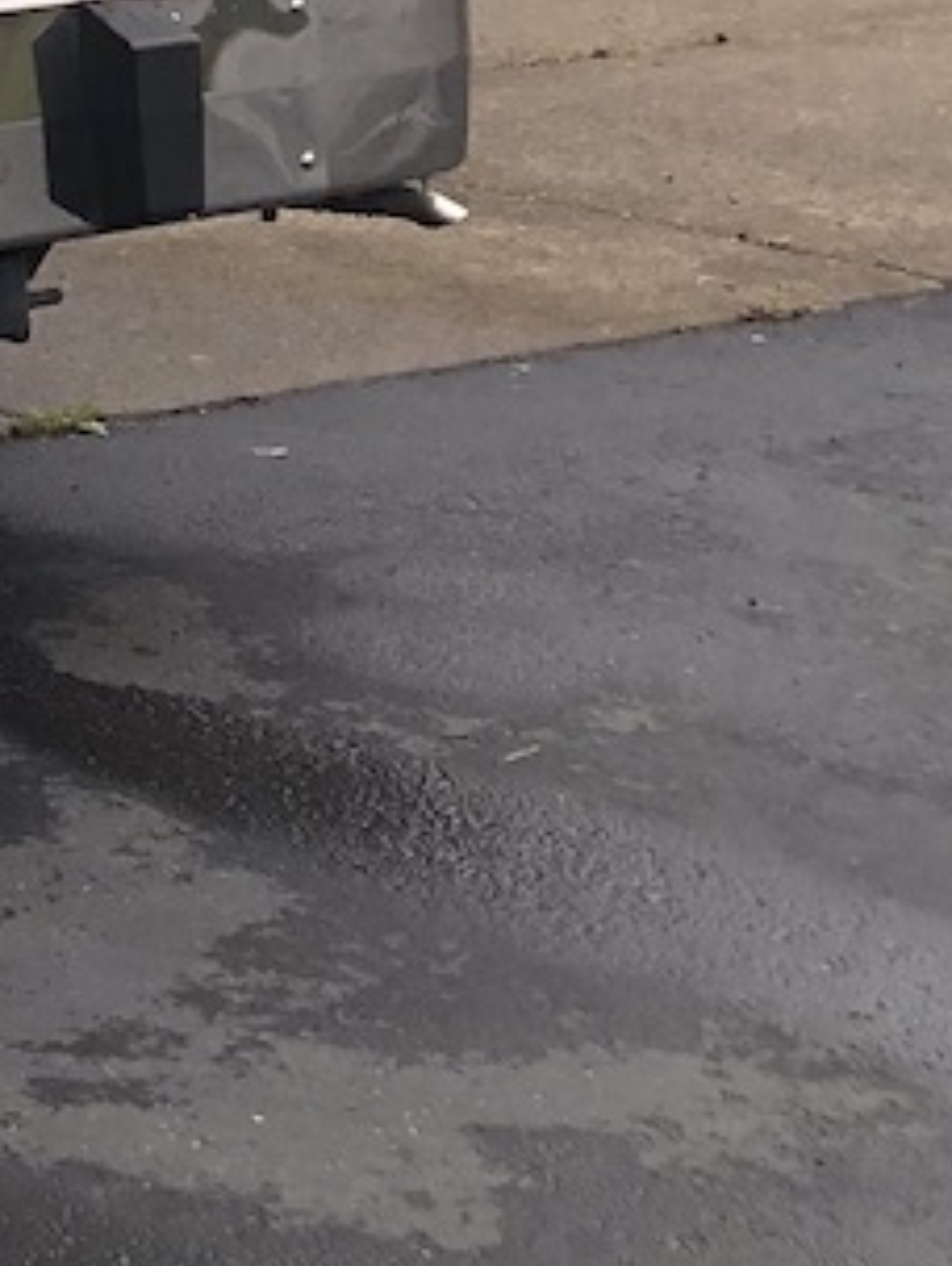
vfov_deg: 14.4
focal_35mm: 123
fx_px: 4501
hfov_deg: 10.8
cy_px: -917
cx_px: -1069
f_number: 1.8
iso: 20
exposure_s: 1/762
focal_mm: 3.99
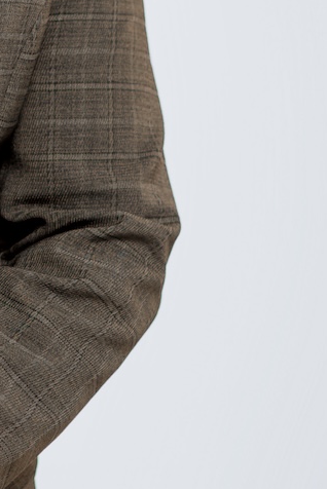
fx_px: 4381
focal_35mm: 322
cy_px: -27
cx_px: -226
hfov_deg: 4.2
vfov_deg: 6.4
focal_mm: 85
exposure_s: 1/100
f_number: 2.8
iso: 100
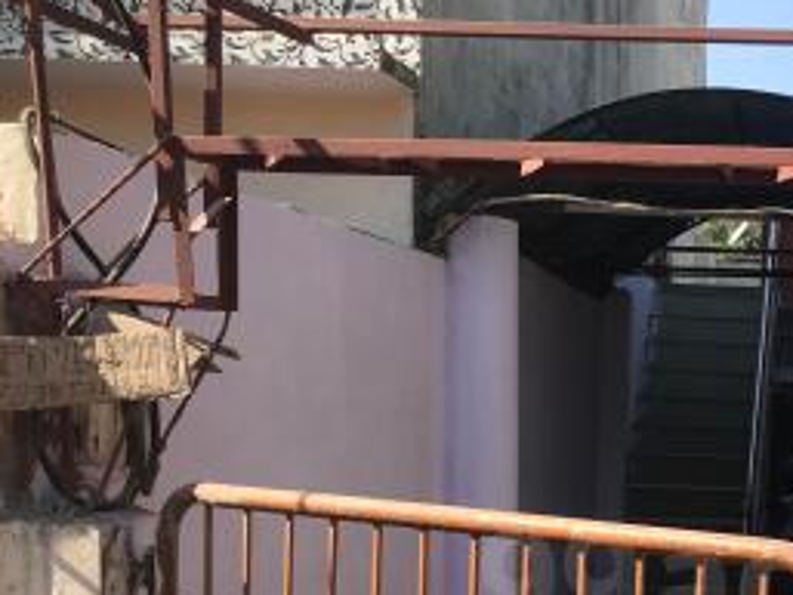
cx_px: 748
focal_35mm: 58
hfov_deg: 31.3
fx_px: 1329
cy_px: 583
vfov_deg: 24.2
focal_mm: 3.99
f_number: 1.8
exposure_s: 1/1168
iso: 20
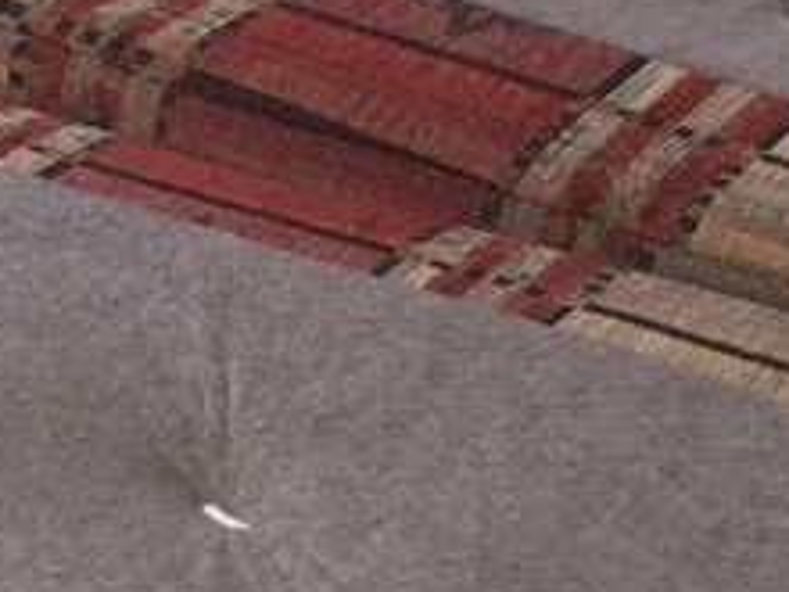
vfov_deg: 6.8
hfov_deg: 9.0
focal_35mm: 215
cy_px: -237
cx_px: -312
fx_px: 4900
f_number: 2.2
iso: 32
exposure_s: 1/47
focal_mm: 4.15
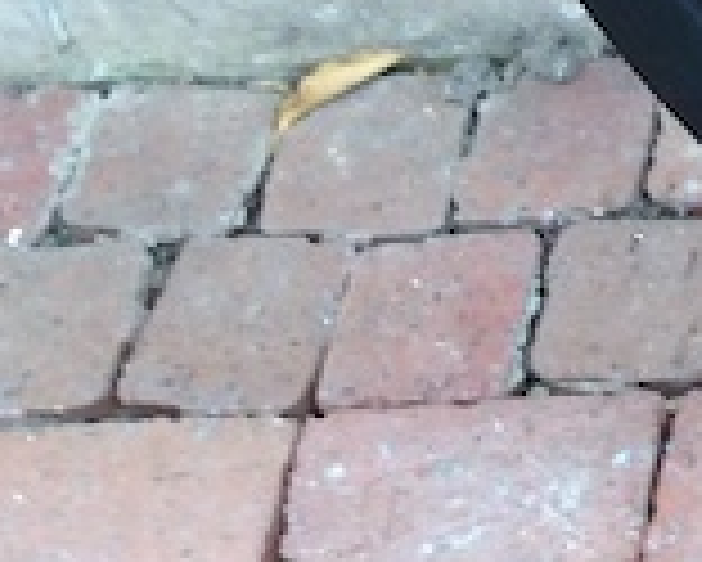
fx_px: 3430
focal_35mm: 165
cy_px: -656
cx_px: 1764
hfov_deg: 10.0
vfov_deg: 8.7
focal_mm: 4.12
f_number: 2.4
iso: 64
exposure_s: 1/60
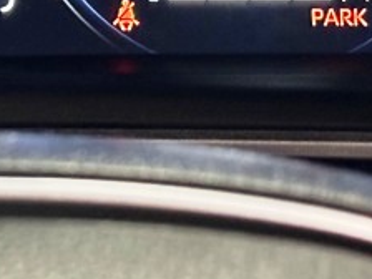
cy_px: -191
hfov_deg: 8.9
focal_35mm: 219
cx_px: -141
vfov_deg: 6.7
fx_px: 2353
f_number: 1.78
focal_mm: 6.86
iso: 500
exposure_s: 1/30
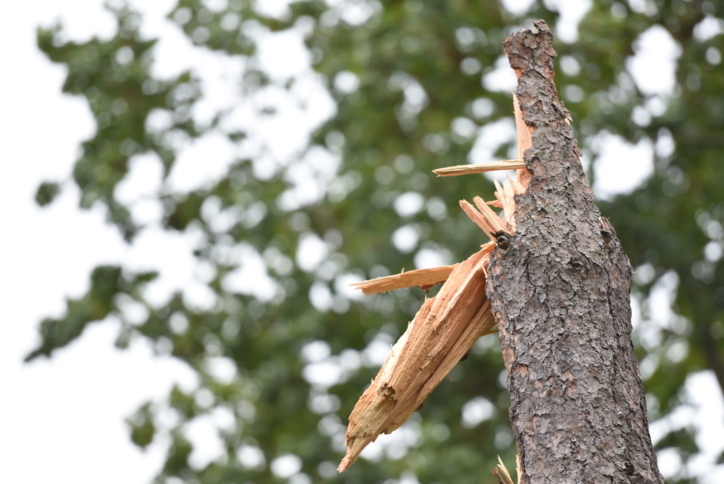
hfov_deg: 8.7
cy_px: 270
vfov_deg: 5.8
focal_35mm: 236
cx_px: 398
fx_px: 4749
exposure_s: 1/320
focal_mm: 200
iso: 800
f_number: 2.8
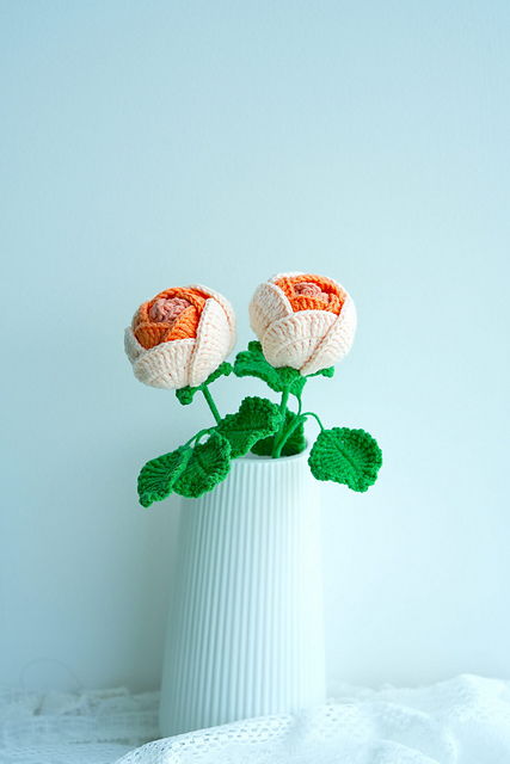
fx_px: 1487
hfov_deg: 19.5
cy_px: 382
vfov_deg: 28.8
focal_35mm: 70
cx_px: 255
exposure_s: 1/400
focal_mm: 70
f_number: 6.3
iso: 800
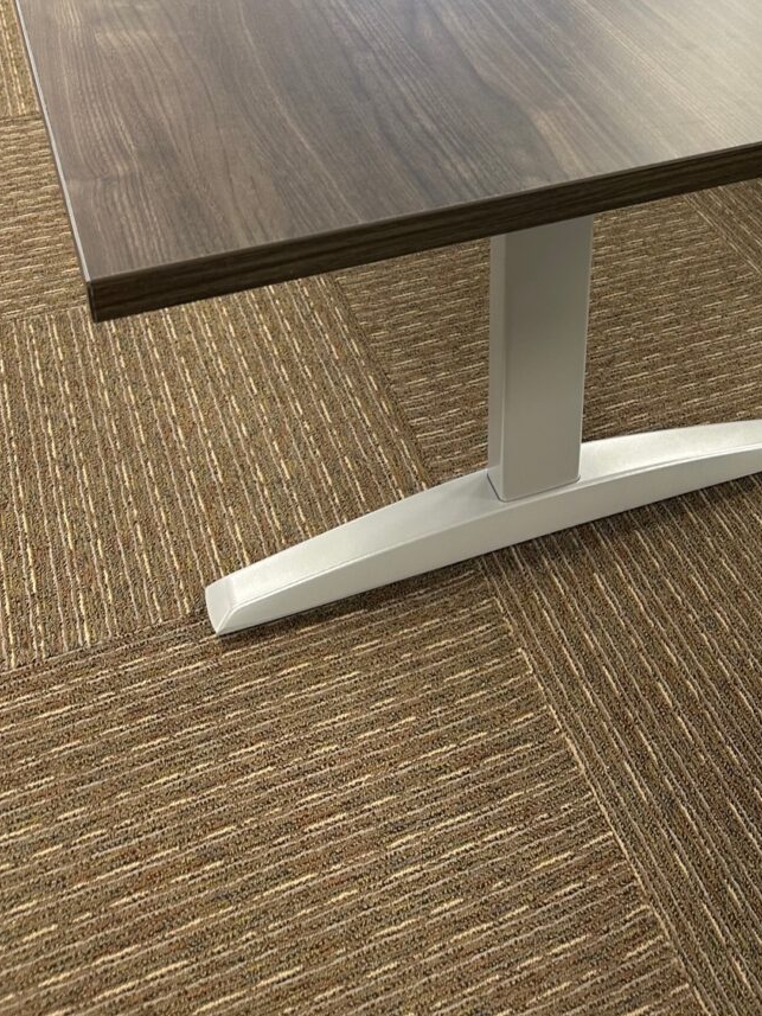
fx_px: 1262
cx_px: 575
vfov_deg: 41.3
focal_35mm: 43
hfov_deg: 32.9
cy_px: 152
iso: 160
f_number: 1.78
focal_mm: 6.86
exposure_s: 1/60
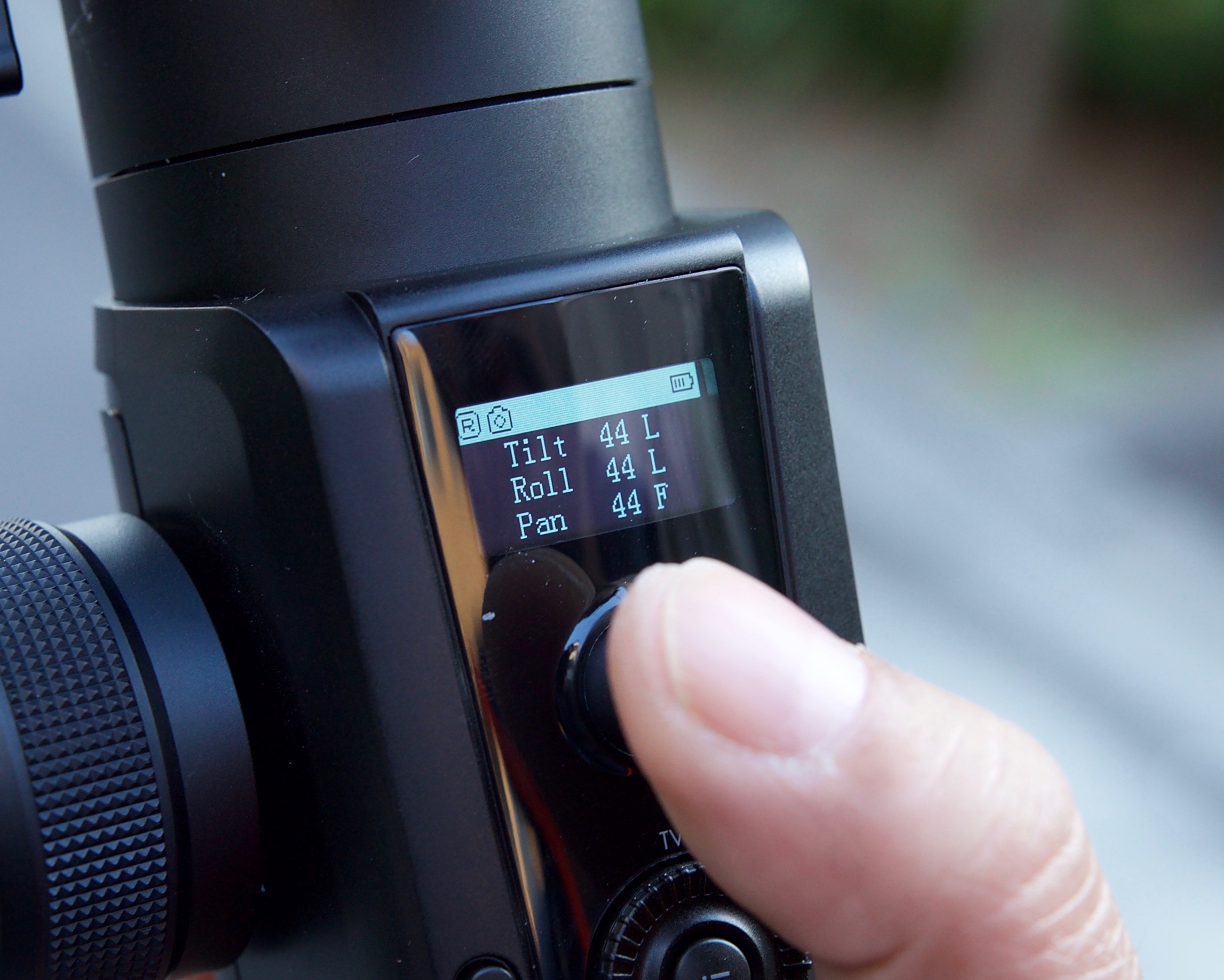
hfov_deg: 16.2
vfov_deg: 13.0
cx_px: 530
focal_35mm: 119
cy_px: 493
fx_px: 4311
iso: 800
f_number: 6.3
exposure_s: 1/50
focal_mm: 70
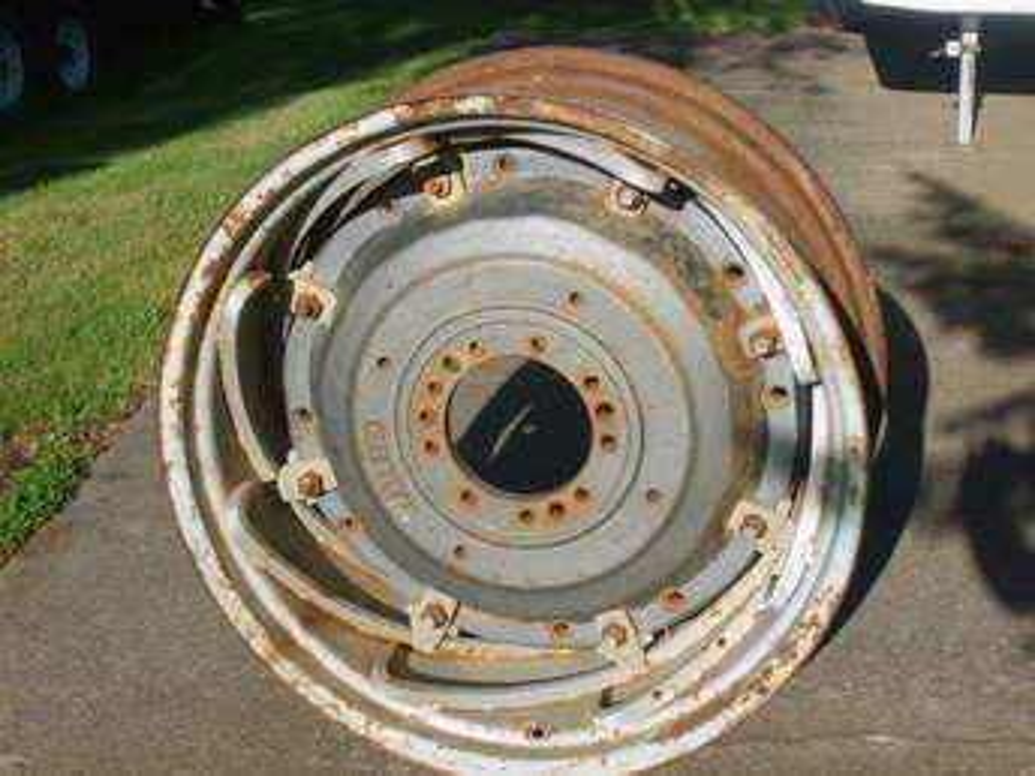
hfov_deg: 31.7
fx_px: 1824
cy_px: 388
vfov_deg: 24.0
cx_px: 518
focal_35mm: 61
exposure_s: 1/500
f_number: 3.6
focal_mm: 10.3
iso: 50
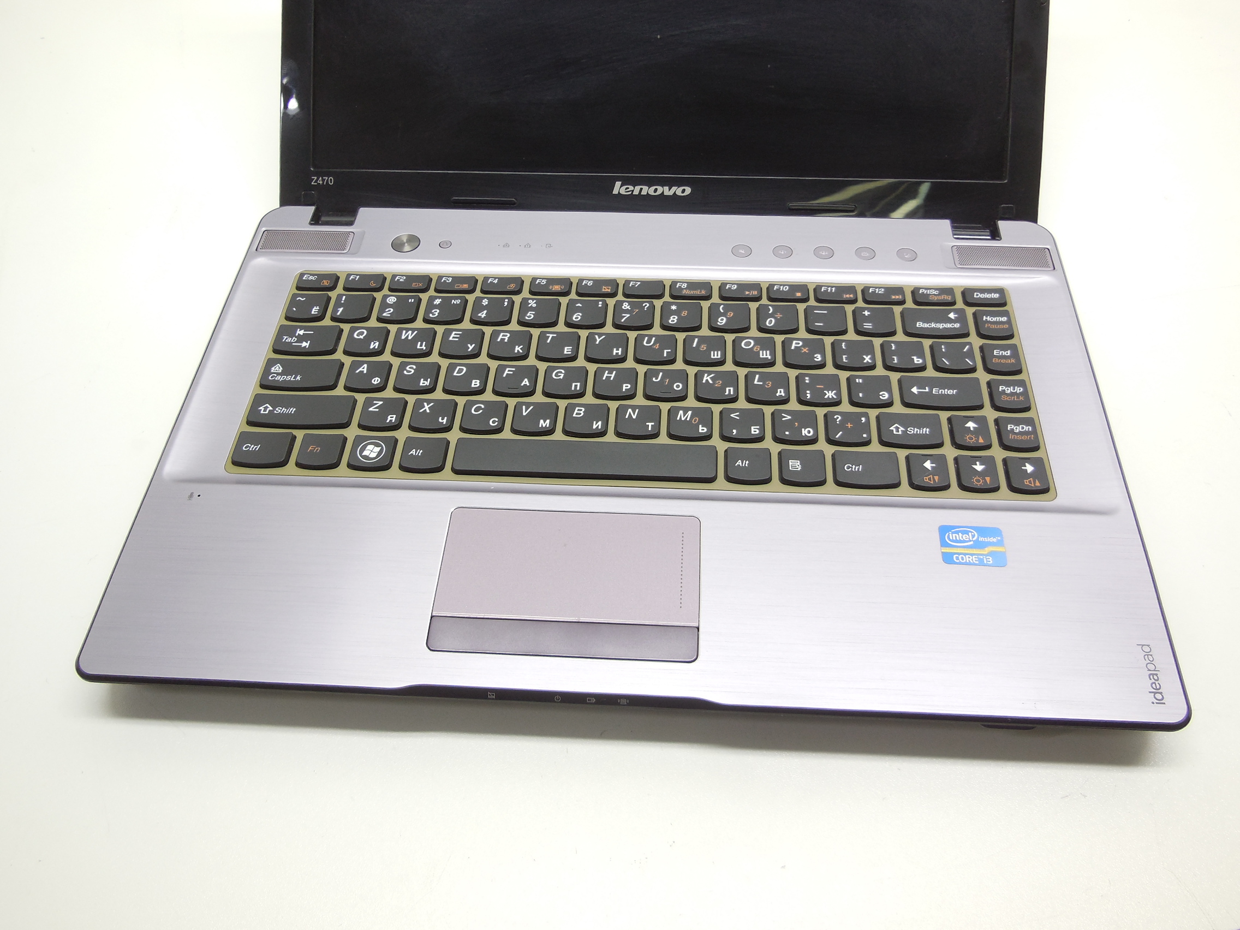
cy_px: 465
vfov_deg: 46.8
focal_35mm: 30
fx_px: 1075
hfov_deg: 60.0
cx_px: 620
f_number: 3.2
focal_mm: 5.3
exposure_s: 1/80
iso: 125
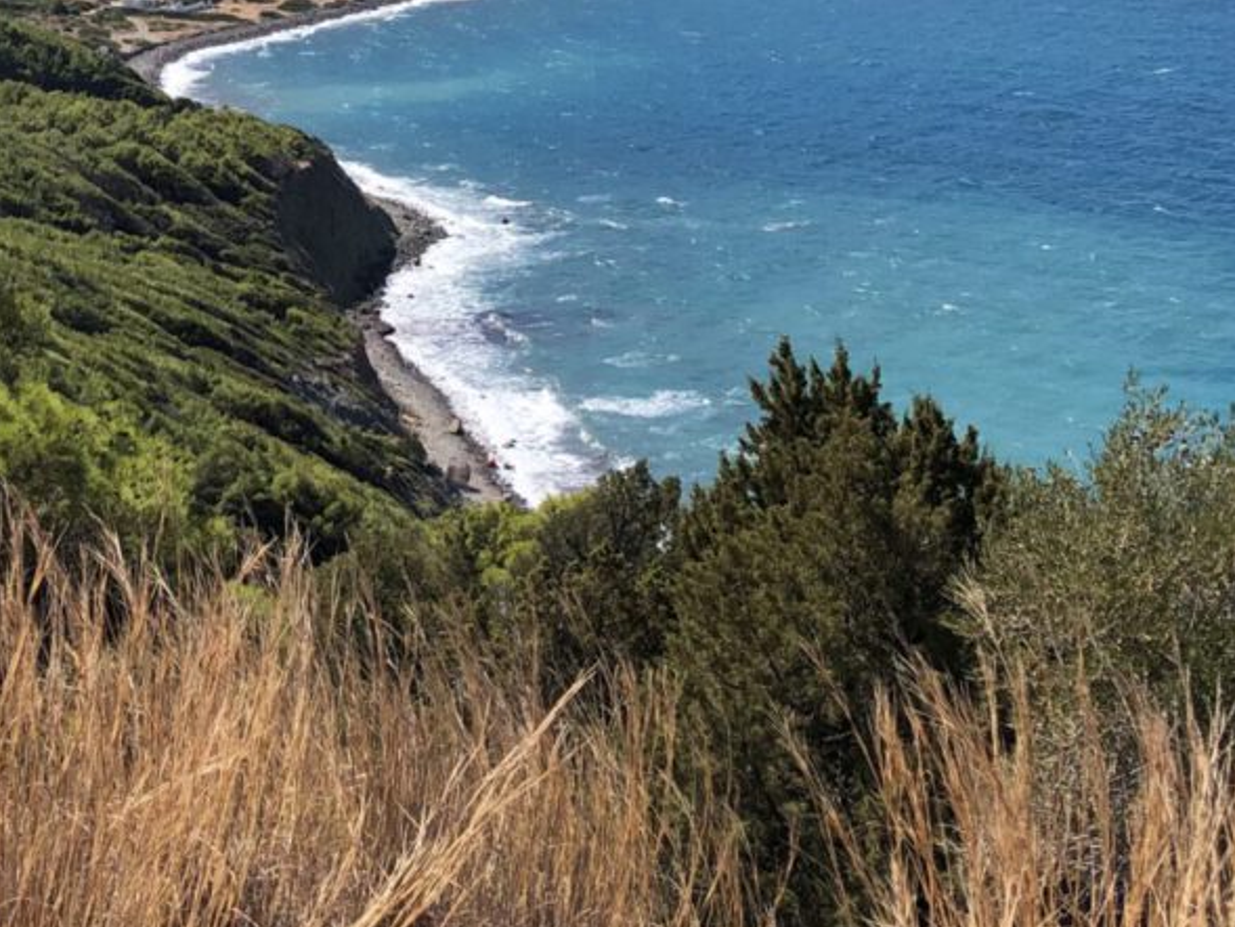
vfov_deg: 19.5
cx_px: 482
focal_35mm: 73
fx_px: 2605
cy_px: -36
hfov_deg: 26.6
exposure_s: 1/2404
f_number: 1.8
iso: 20
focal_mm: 4
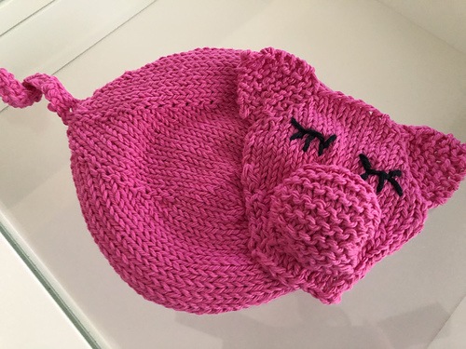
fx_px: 377
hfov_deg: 63.4
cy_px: 174
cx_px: 233
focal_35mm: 28
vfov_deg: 49.7
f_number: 1.8
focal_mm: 4
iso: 100
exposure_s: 1/4
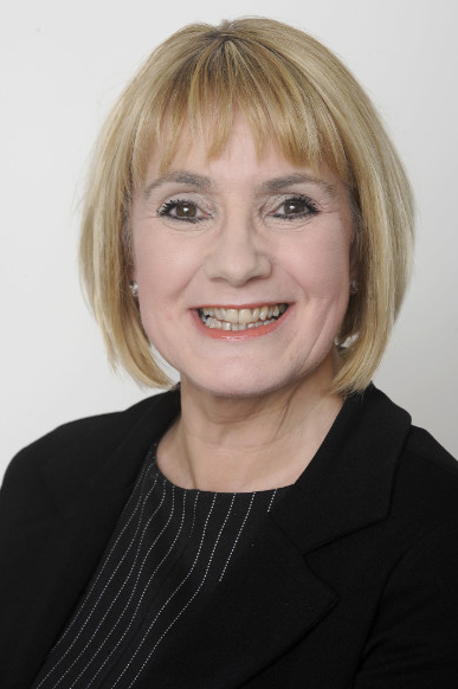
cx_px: 224
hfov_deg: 7.0
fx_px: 3747
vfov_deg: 10.5
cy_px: 335
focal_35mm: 196
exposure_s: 1/125
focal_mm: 190
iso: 400
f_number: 9
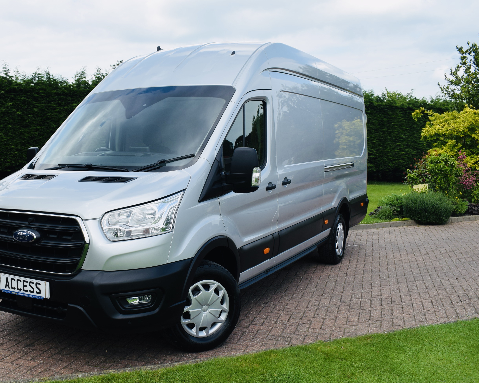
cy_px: 195
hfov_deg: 47.6
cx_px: 187
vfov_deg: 39.2
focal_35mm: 38
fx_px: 539
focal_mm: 22
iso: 200
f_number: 7.1
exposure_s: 1/320
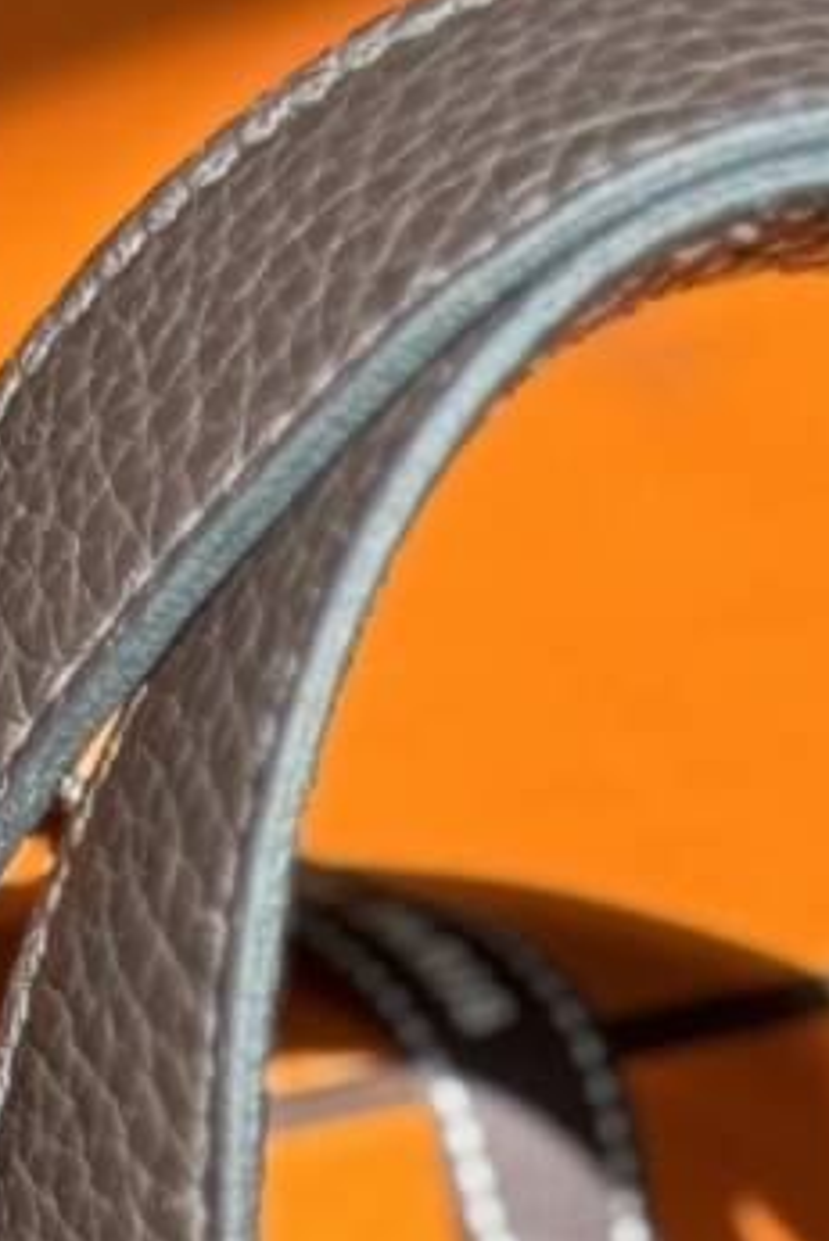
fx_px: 11041
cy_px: 3572
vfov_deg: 6.0
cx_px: 980
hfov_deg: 4.3
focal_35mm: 320
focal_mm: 5.96
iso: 32
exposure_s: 1/399
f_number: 1.6
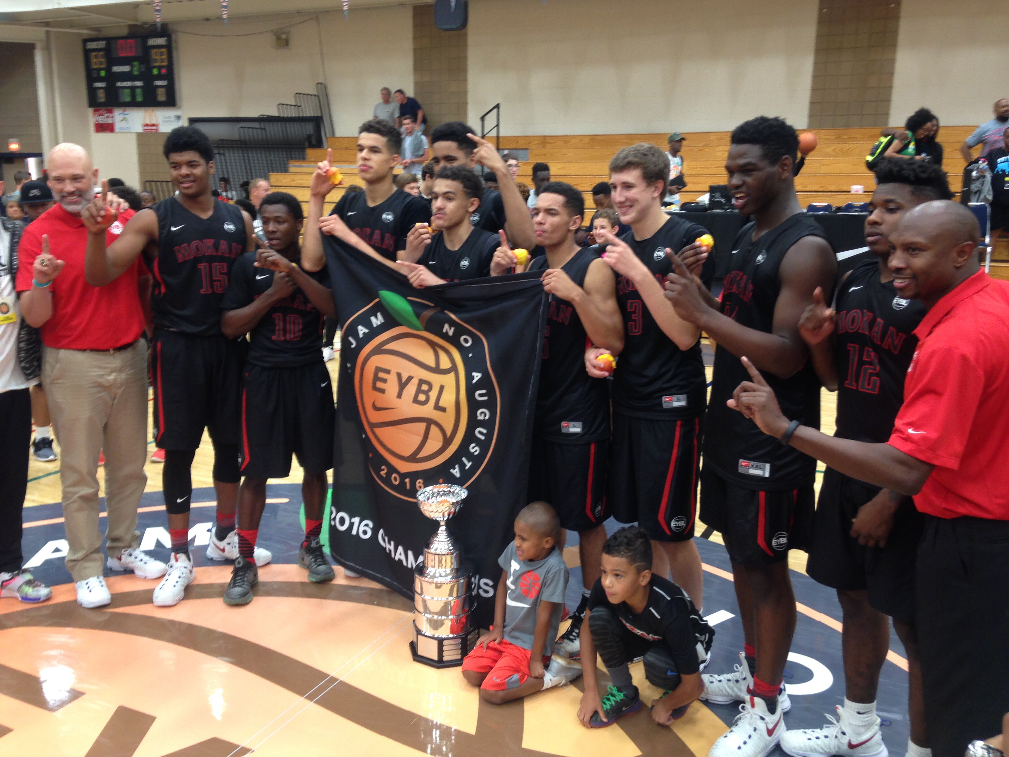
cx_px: 504
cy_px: 378
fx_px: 962
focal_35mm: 33
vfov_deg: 42.9
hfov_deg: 55.4
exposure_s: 1/20
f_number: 2.4
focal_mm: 4.12
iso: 64
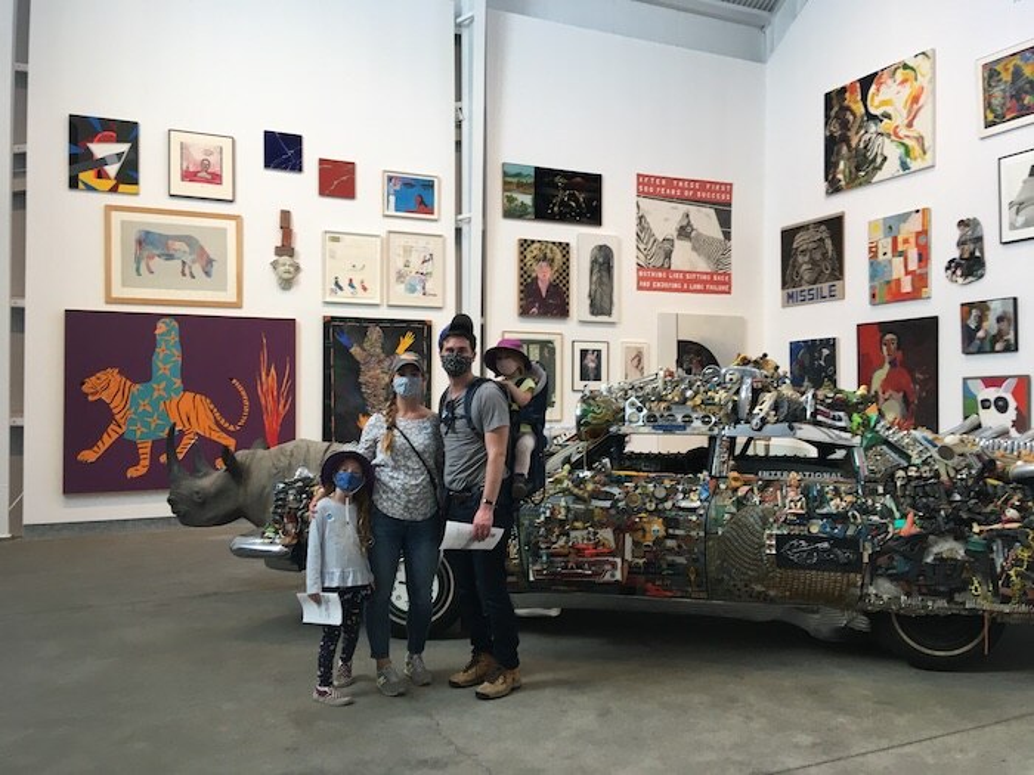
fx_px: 866
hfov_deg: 61.7
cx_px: 517
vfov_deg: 48.2
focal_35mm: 29
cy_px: 388
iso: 25
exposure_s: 1/30
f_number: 2.2
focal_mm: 4.15
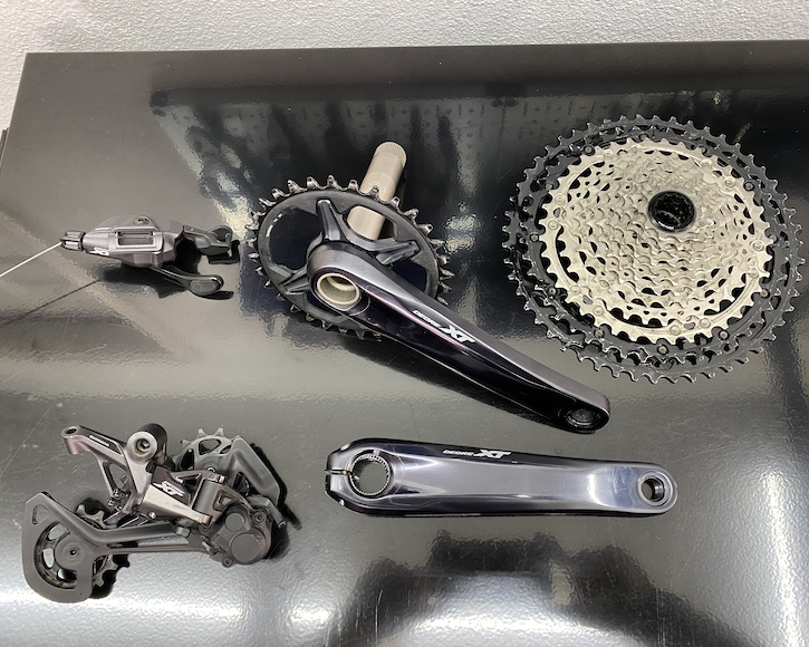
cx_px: 399
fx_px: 670
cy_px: 317
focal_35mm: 28
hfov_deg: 62.2
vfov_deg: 51.5
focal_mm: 4.25
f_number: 1.8
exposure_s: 1/60
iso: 160
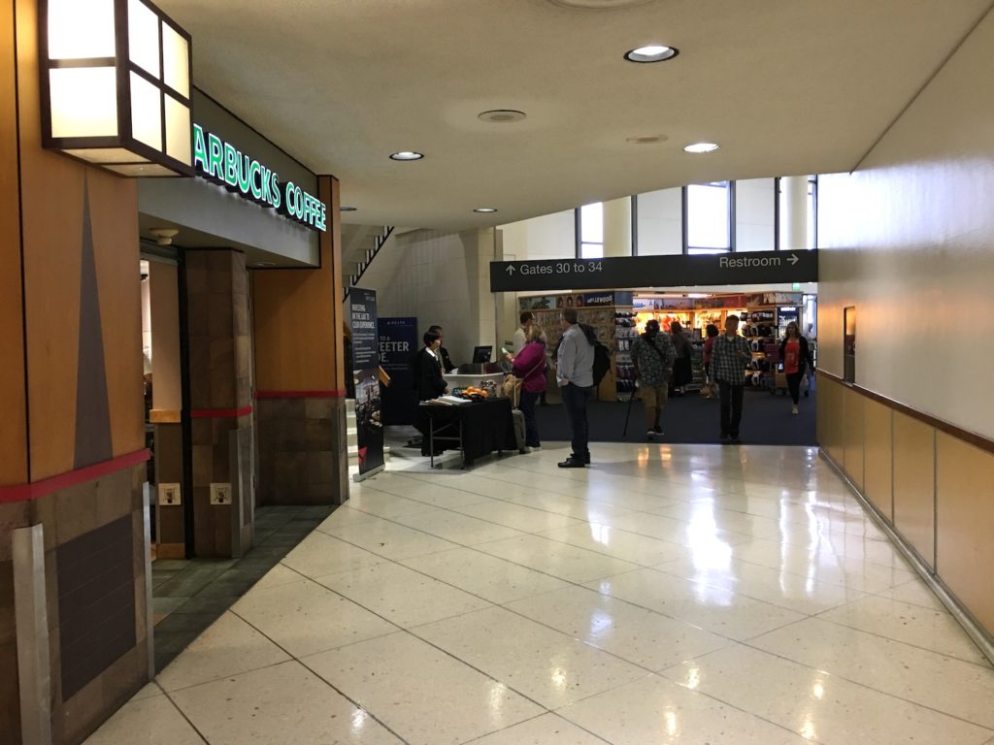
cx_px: 497
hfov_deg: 61.7
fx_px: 833
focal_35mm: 29
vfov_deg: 48.2
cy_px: 372
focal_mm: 4.15
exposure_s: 1/15
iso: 64
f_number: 2.2
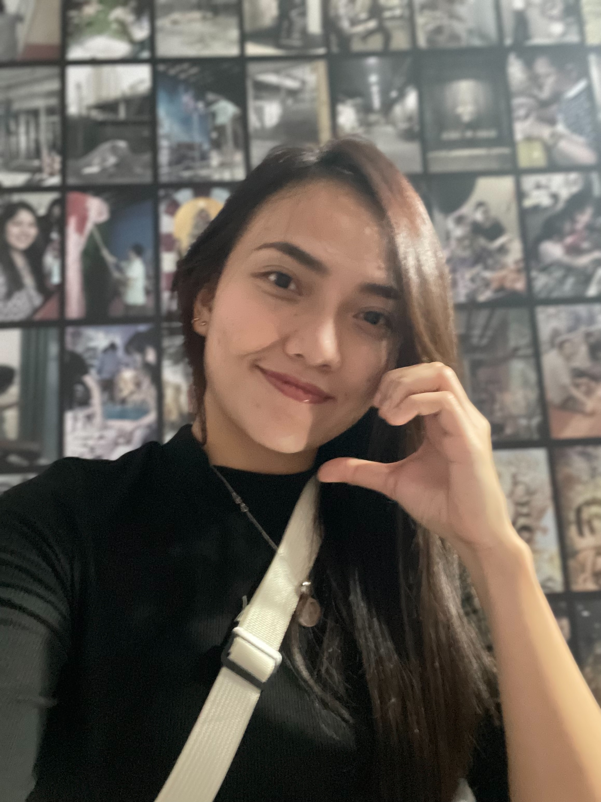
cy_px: 401
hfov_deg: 46.8
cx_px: 300
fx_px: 694
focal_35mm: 30
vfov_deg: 60.0
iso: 1000
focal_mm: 2.71
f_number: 2.2
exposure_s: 1/15
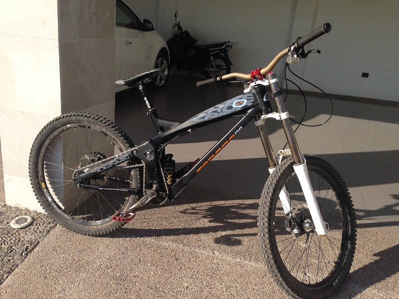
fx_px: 380
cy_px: 150
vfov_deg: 42.9
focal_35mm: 33
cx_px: 200
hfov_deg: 55.4
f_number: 2.4
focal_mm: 4.12
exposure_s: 1/1022
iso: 50
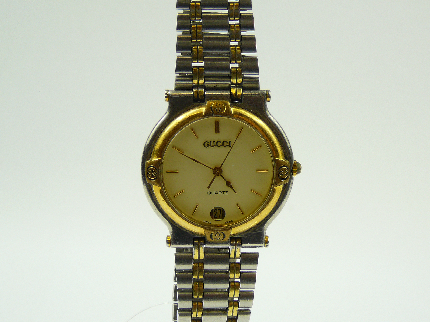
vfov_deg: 19.9
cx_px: 218
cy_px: 167
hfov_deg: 26.3
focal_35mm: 74
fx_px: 919
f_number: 3.7
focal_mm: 10.5
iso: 80
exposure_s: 1/50
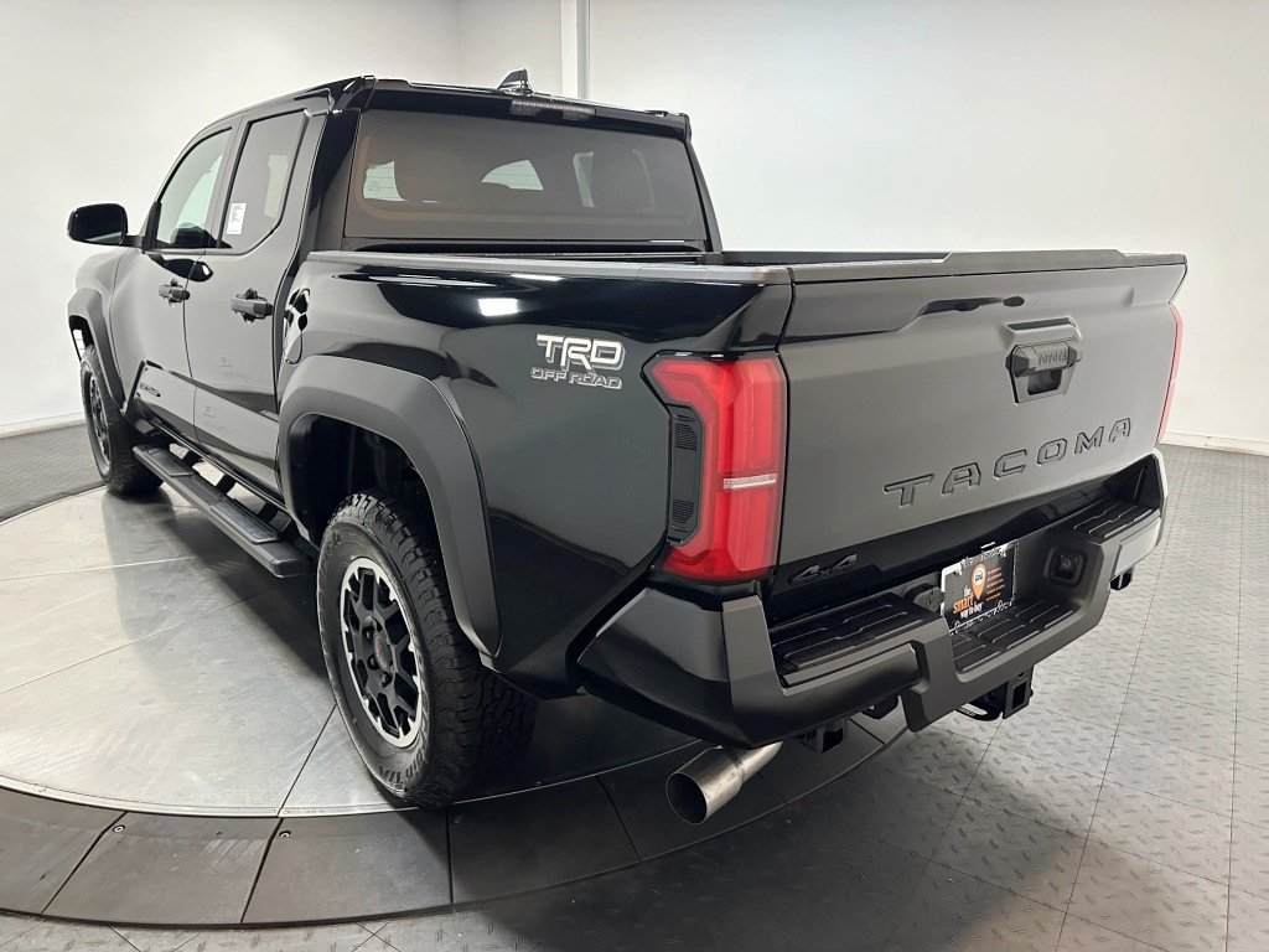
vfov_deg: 56.8
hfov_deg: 71.6
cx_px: 634
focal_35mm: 24
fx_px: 880
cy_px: 476
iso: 800
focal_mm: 6.86
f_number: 1.78
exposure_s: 1/60
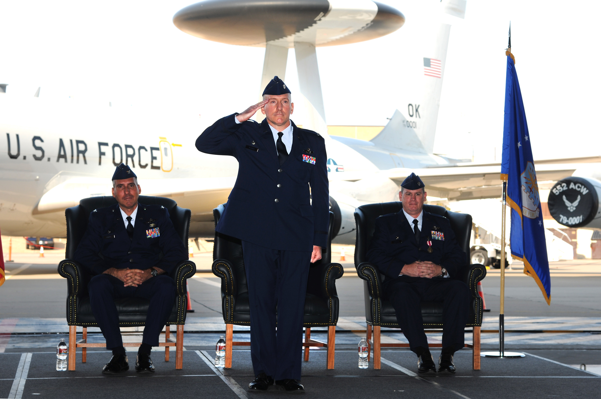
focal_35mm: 93
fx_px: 1551
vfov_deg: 14.7
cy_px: 200
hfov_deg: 21.9
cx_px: 300
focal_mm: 62
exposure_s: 1/250
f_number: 5.6
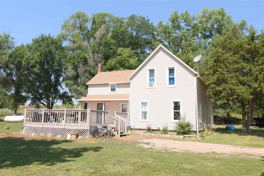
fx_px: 220
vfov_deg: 43.6
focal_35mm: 30
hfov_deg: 61.9
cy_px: 88
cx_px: 132
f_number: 8
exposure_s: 1/250
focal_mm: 20
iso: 200
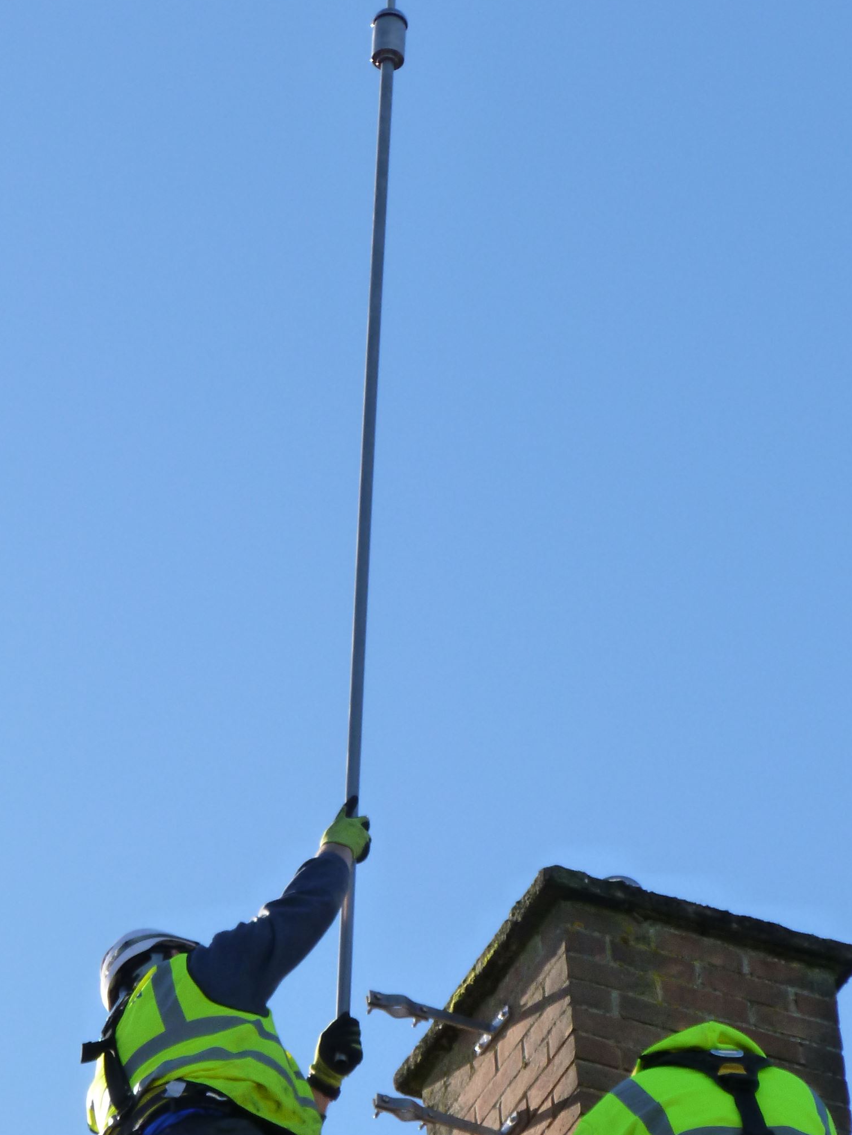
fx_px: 8434
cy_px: 835
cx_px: 434
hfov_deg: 5.8
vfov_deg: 7.7
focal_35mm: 257
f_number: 5.3
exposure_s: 1/320
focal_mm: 28.7
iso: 160
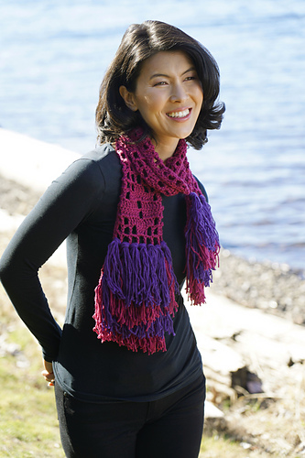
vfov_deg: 19.5
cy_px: 229
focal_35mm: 105
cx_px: 152
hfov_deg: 13.0
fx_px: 1335
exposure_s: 1/125
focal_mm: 105
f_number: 4.5
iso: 100
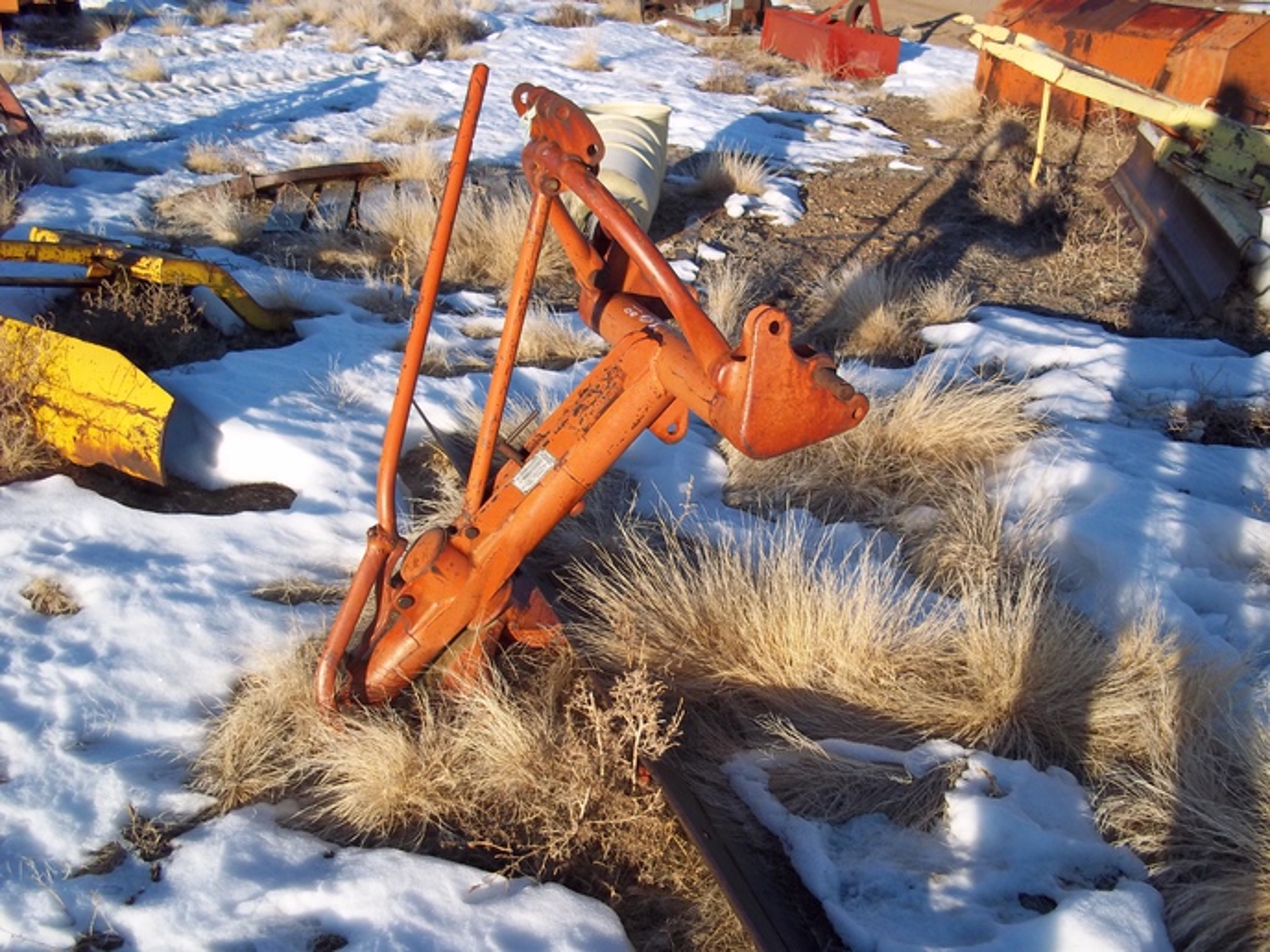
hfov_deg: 51.4
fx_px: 1321
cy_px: 476
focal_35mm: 36
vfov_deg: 39.7
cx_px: 635
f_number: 8
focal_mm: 6.5
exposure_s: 1/125
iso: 80
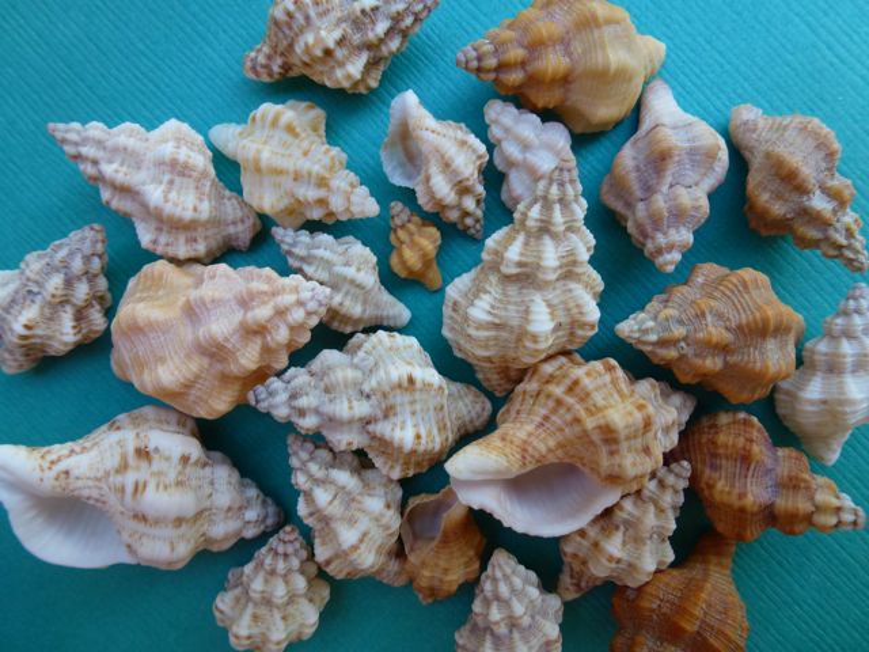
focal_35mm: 24
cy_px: 326
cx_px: 434
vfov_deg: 56.8
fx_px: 602
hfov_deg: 71.6
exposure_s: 1/60
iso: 125
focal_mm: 4.3
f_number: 3.3
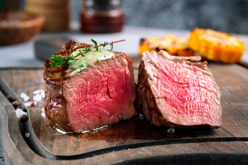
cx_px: 124
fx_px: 620
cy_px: 82
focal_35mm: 90
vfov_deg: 15.2
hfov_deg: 22.6
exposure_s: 1/200
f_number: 7.1
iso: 400
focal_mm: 60
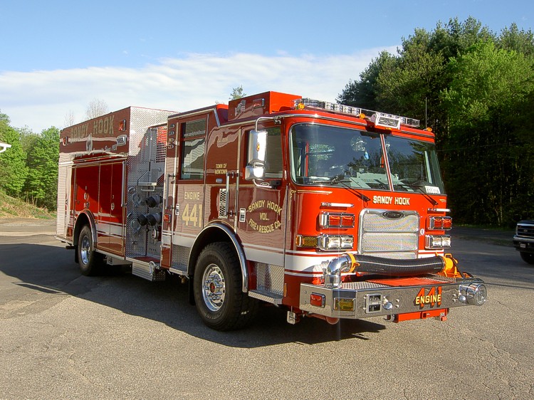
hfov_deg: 54.0
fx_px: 524
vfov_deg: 41.8
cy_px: 200
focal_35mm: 34
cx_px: 267
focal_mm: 5.6
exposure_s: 1/200
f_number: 4.7
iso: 50
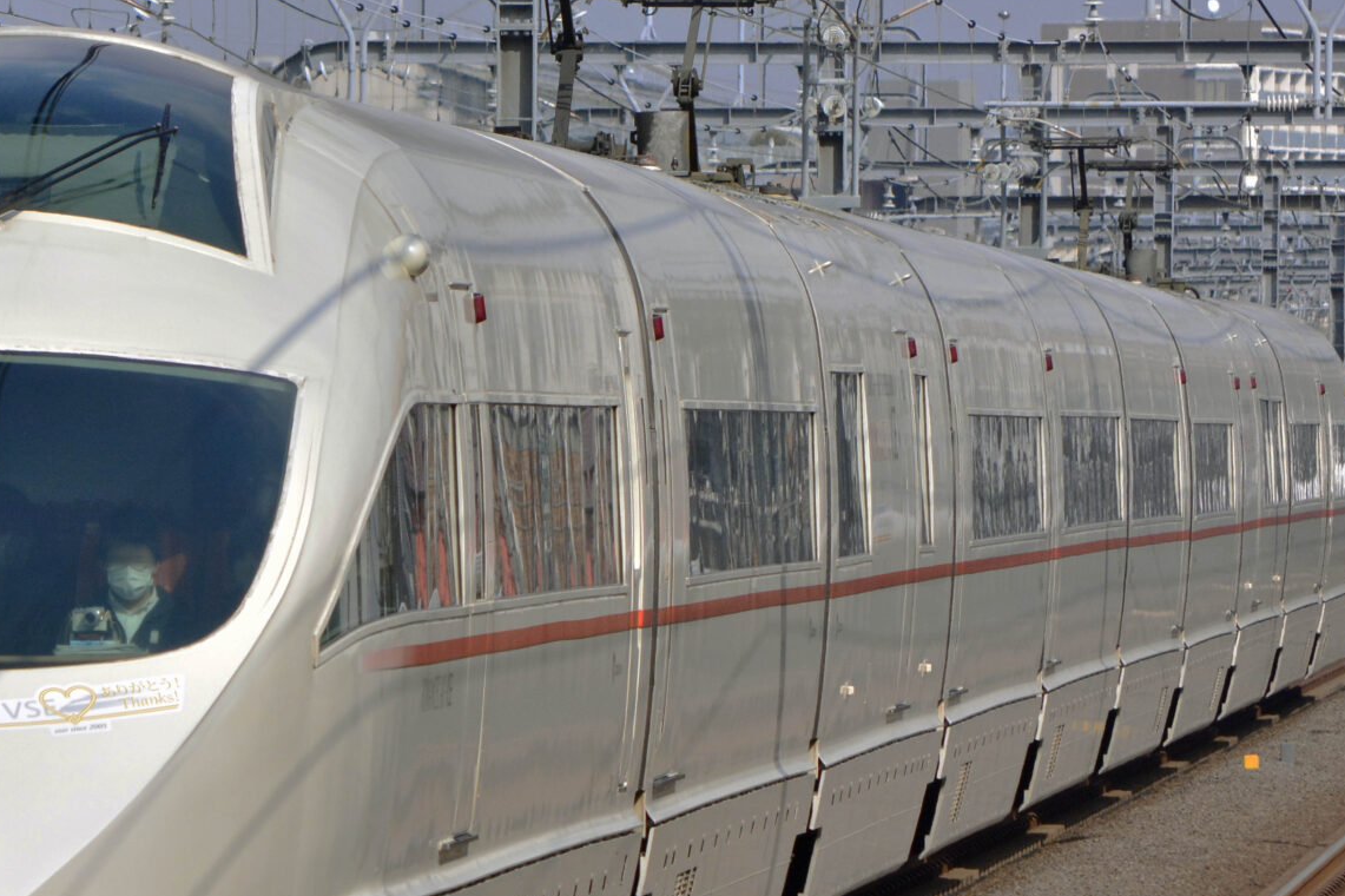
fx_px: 14080
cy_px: 530
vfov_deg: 3.6
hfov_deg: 5.5
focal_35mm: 377
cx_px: 571
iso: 640
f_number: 7.1
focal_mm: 140
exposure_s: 1/3200
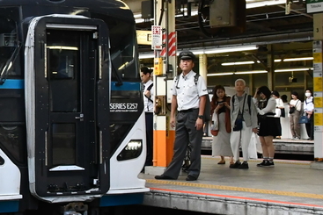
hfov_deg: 19.5
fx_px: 880
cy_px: 81
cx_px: -68
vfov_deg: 14.0
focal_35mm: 98
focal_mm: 20
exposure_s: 1/640
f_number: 6.3
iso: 3200
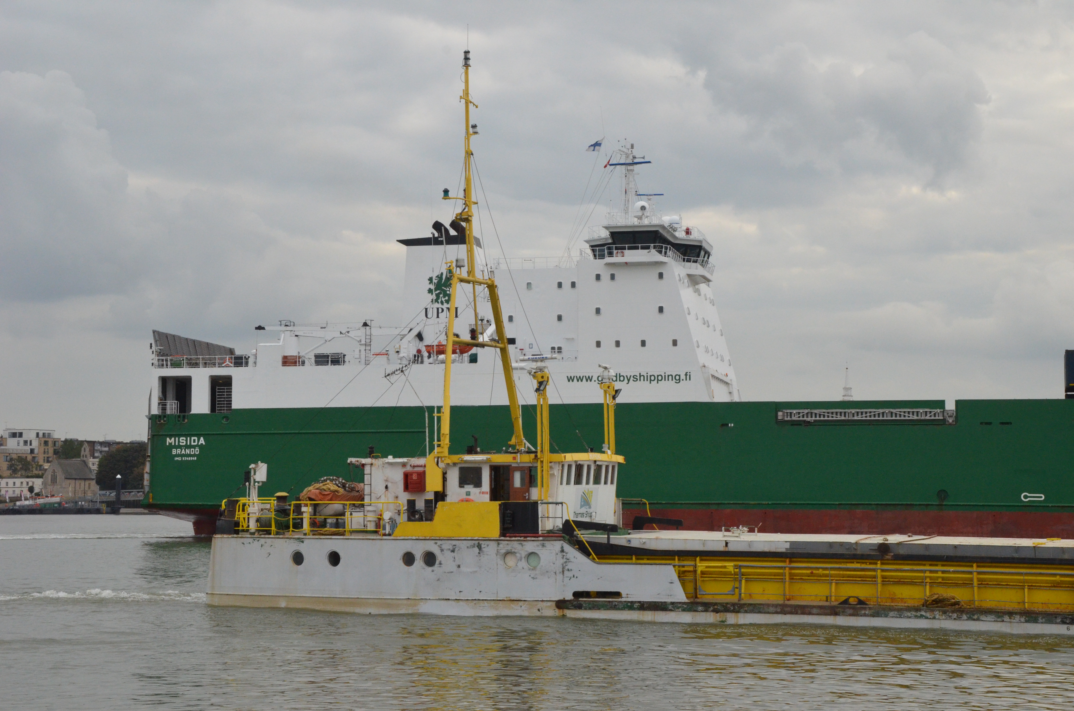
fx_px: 2233
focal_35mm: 75
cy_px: 356
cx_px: 537
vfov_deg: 18.1
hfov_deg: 27.0
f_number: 14
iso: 2000
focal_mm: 50
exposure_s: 1/800
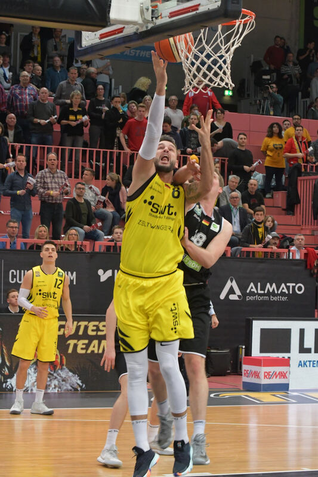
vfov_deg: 19.5
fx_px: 1392
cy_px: 238
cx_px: 159
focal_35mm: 105
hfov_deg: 13.0
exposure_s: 1/250
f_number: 8
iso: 6400
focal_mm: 70
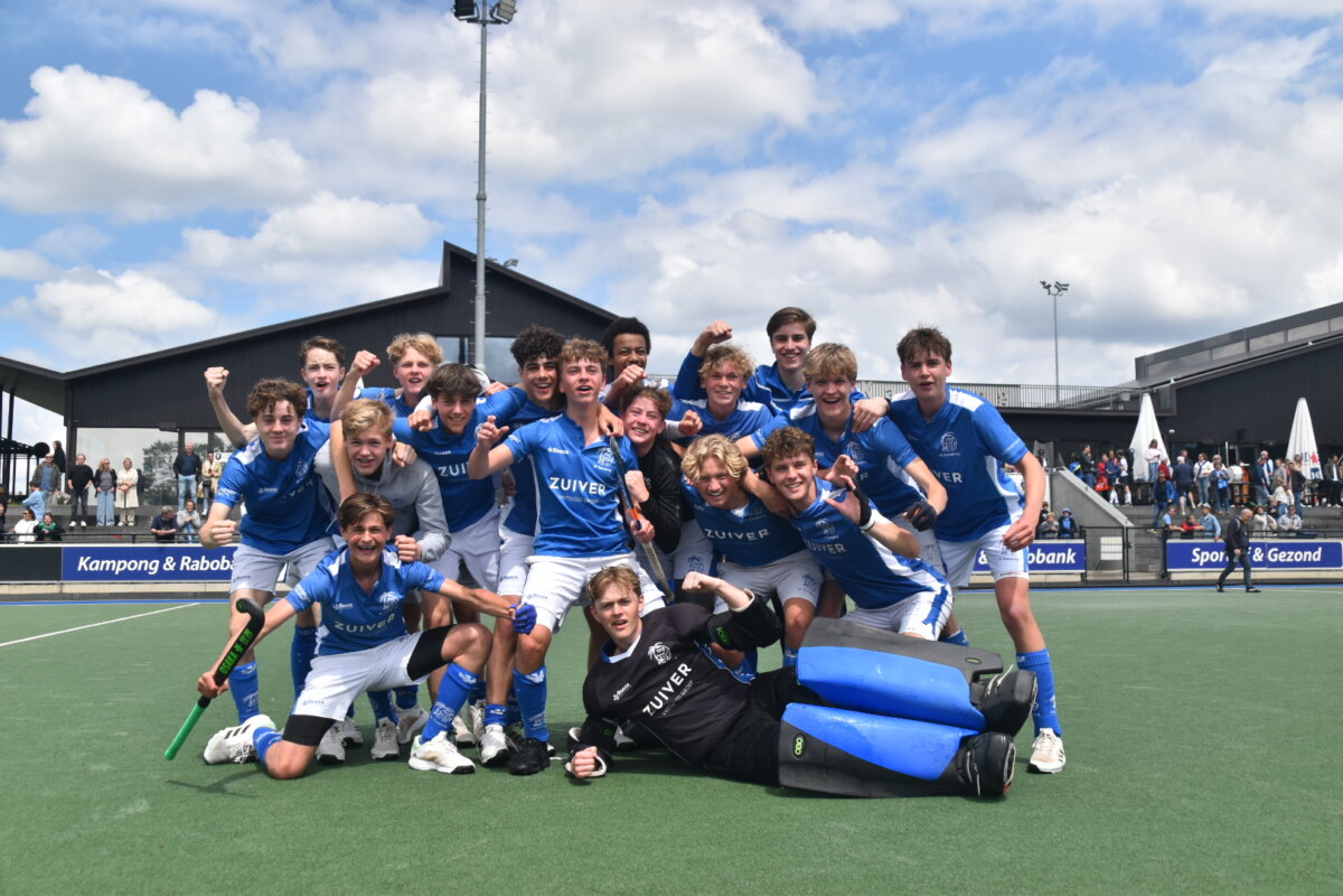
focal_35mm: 33
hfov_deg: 57.2
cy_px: 448
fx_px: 1231
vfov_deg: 40.0
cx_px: 672
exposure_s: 1/1500
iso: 400
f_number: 6.7
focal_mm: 22
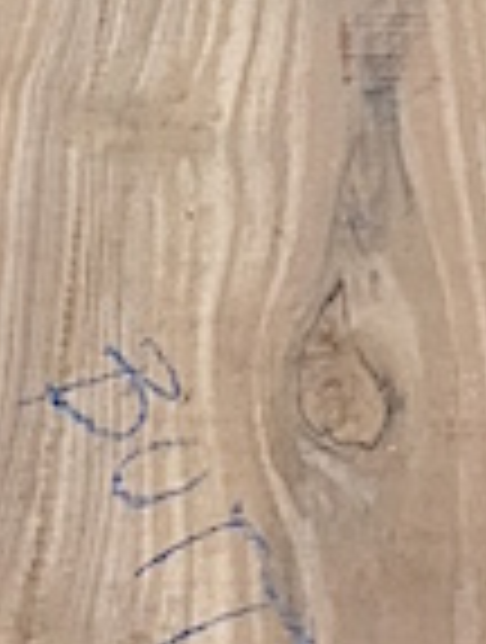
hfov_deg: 13.5
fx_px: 2050
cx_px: 328
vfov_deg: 17.4
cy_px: 9
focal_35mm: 110
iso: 100
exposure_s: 1/30
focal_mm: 4.15
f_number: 2.2
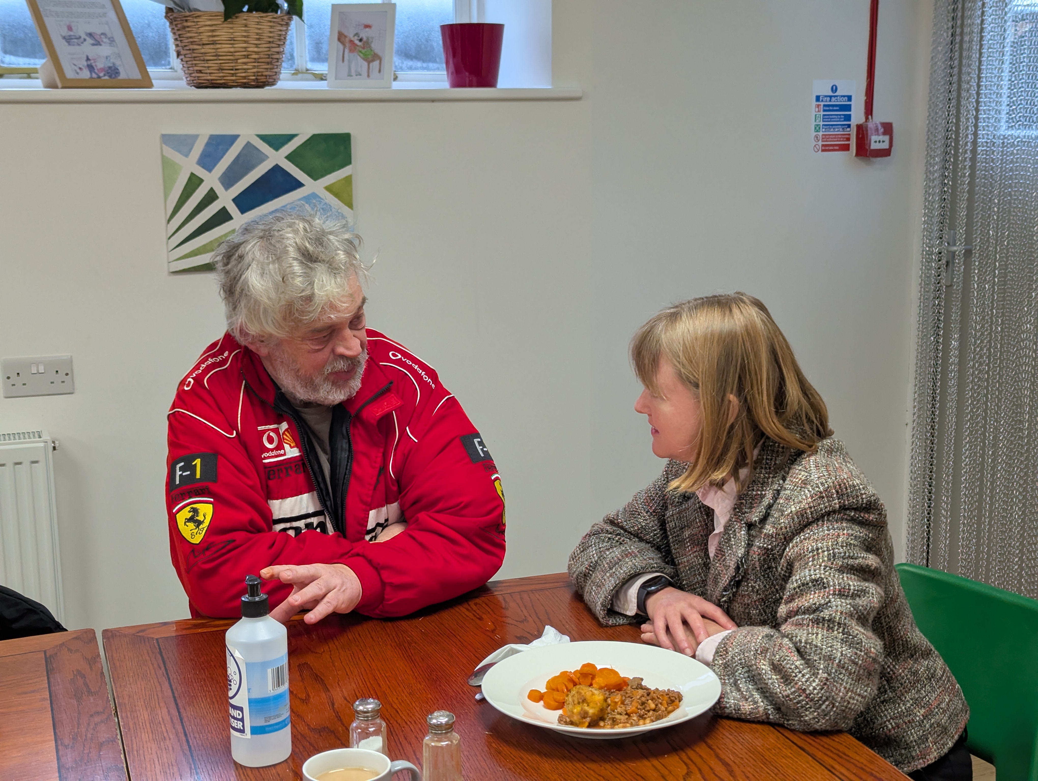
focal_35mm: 48
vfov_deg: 30.3
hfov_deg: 39.6
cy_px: 390
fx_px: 1441
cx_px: 519
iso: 134
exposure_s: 1/99.9
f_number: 1.85
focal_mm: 6.81
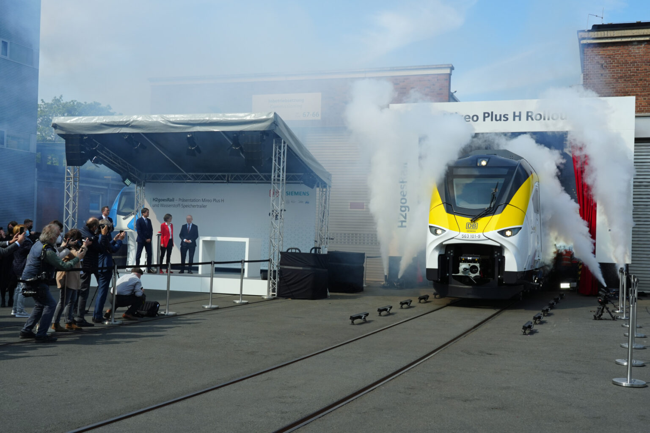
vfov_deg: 31.9
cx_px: 325
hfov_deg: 46.4
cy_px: 216
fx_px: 758
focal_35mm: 42
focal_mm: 42
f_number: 14
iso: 640
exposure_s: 1/500
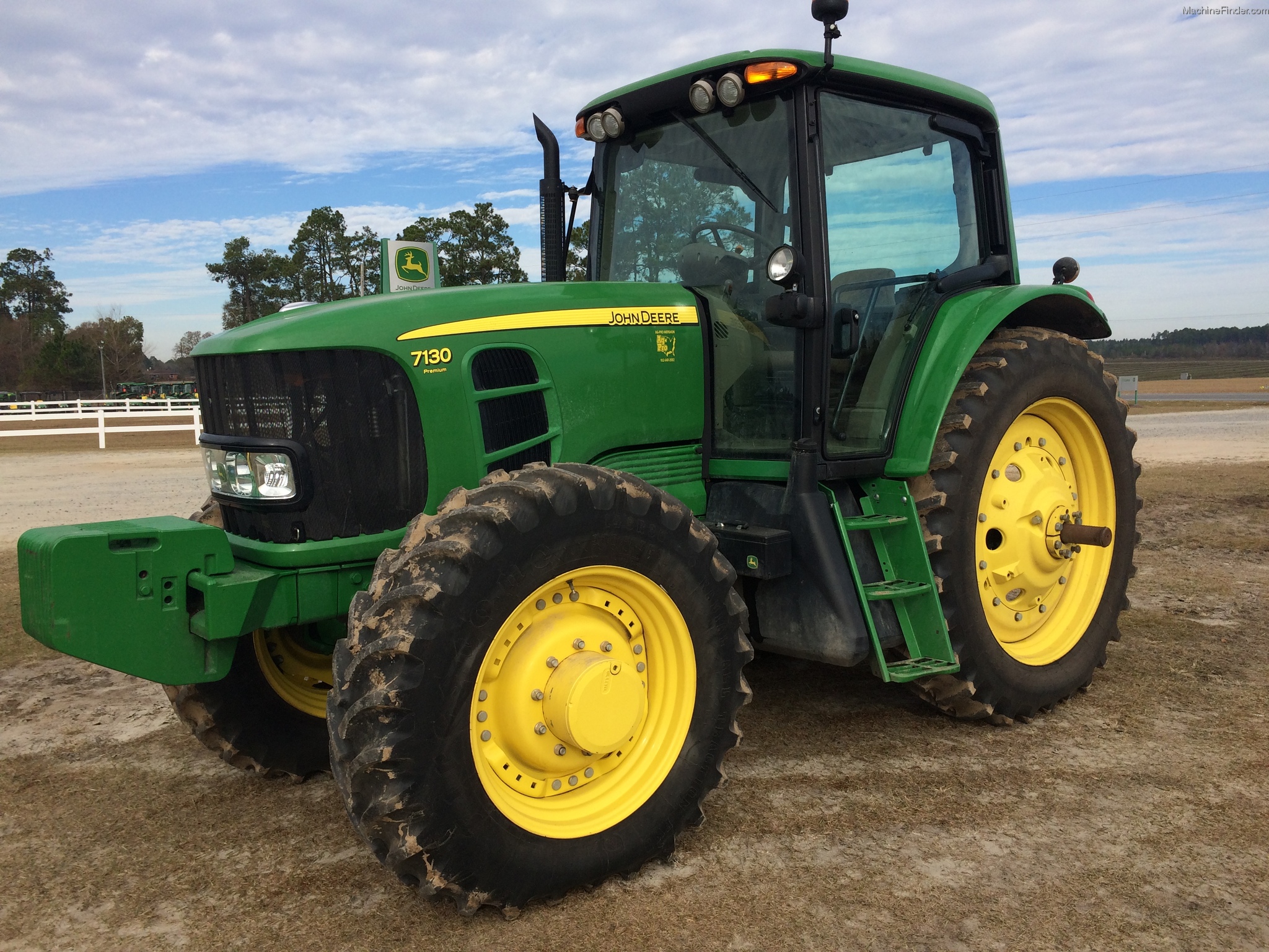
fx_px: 1063
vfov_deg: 48.2
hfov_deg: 61.7
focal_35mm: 29
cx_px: 634
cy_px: 476
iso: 32
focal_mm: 4.15
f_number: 2.2
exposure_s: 1/1642
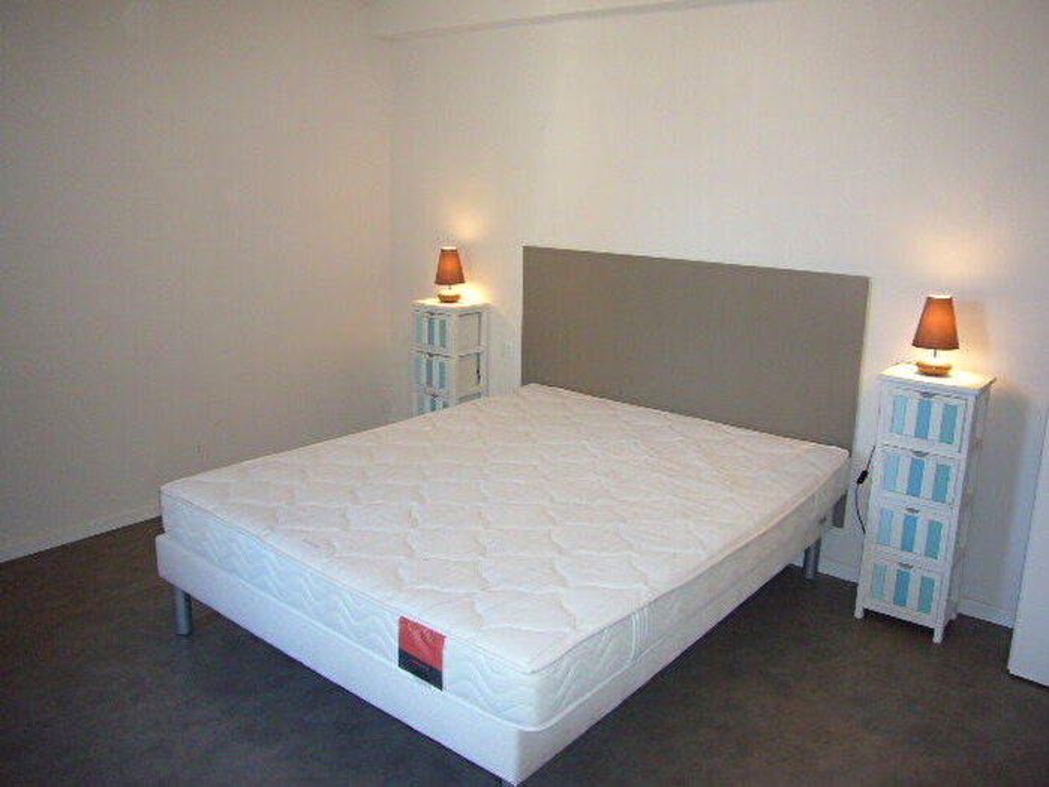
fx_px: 849
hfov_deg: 63.4
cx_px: 524
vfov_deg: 49.7
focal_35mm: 28
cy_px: 394
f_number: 2.8
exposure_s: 1/30
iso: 125
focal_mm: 4.6
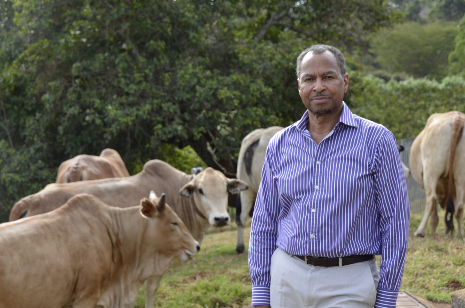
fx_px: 1083
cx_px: 232
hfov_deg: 24.2
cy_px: 154
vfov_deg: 16.2
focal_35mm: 84
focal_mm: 56
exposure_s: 1/200
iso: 200
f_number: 7.1
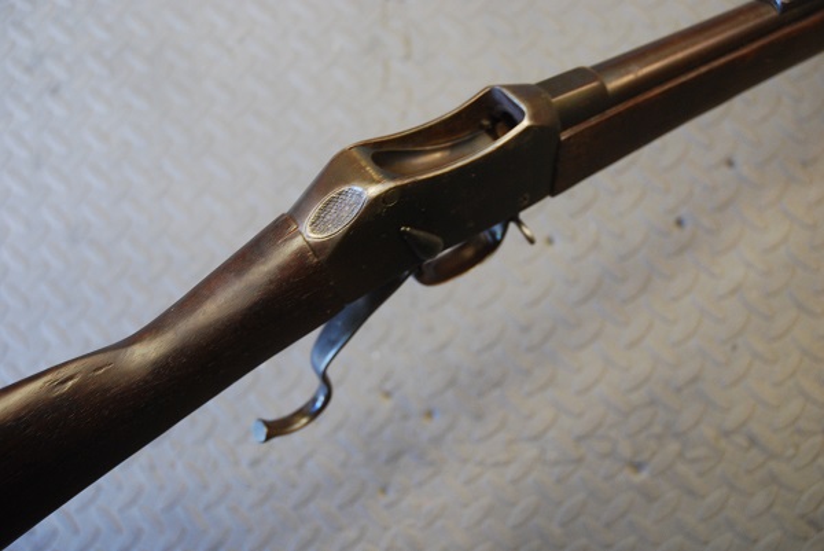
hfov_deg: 53.1
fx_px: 825
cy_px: 276
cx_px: 412
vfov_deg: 36.9
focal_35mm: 36
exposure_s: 1/30
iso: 720
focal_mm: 24
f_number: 3.8
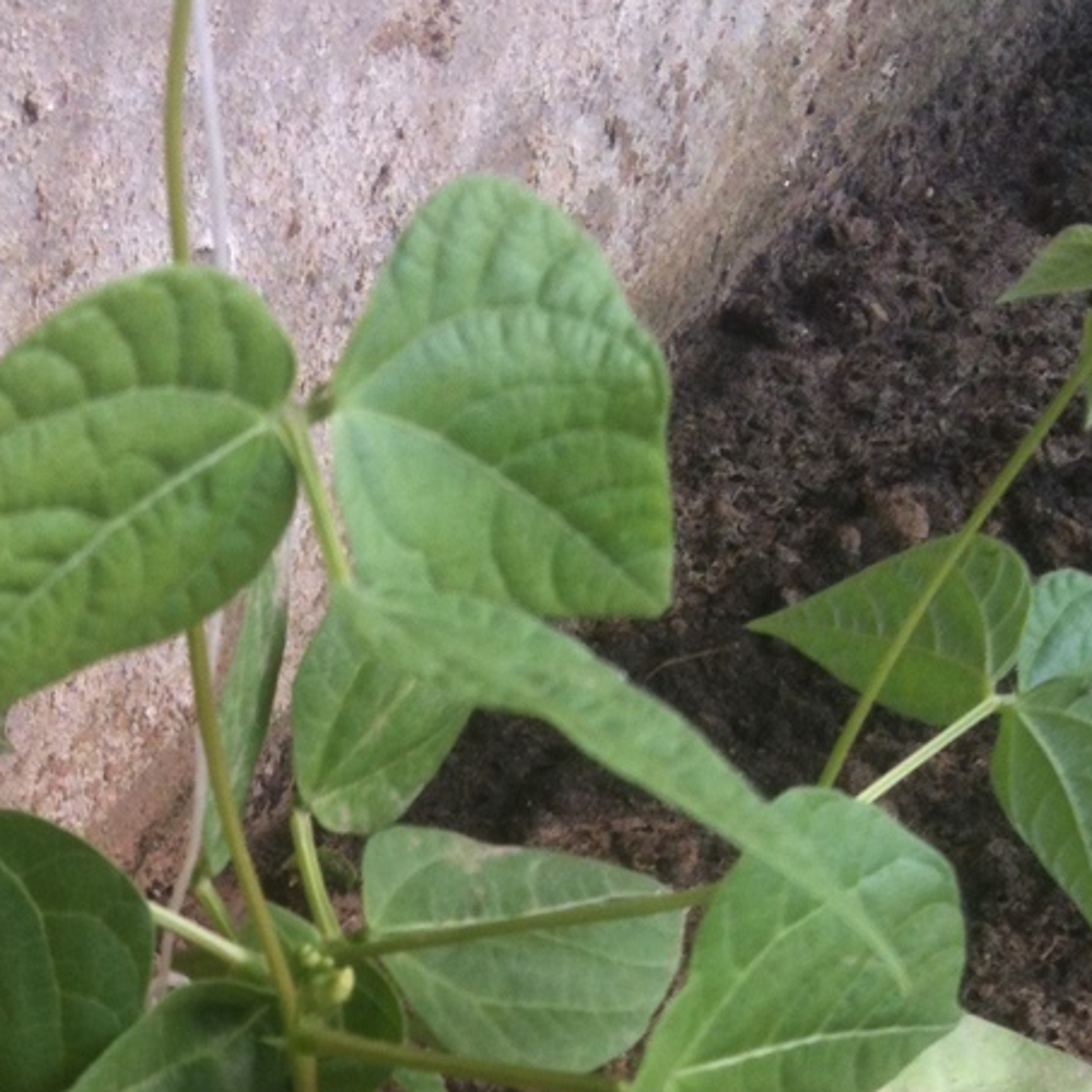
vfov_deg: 23.2
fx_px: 2498
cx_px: 313
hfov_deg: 24.5
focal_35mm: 70
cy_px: 1184
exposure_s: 1/146
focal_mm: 3.85
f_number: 2.8
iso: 64
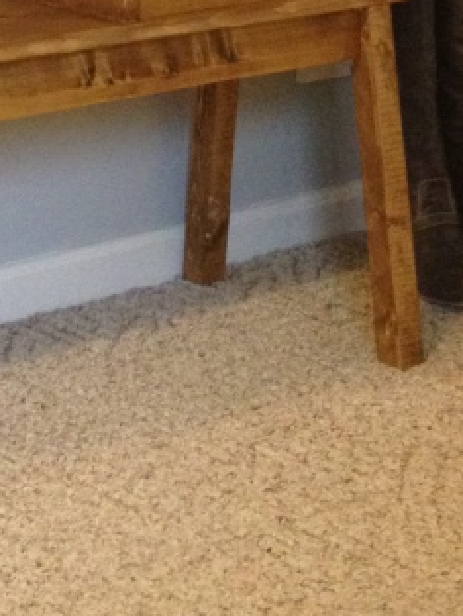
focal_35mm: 114
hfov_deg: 12.9
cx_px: 6
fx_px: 2030
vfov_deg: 15.8
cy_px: -324
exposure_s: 1/20
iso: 250
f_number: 2.4
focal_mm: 4.28
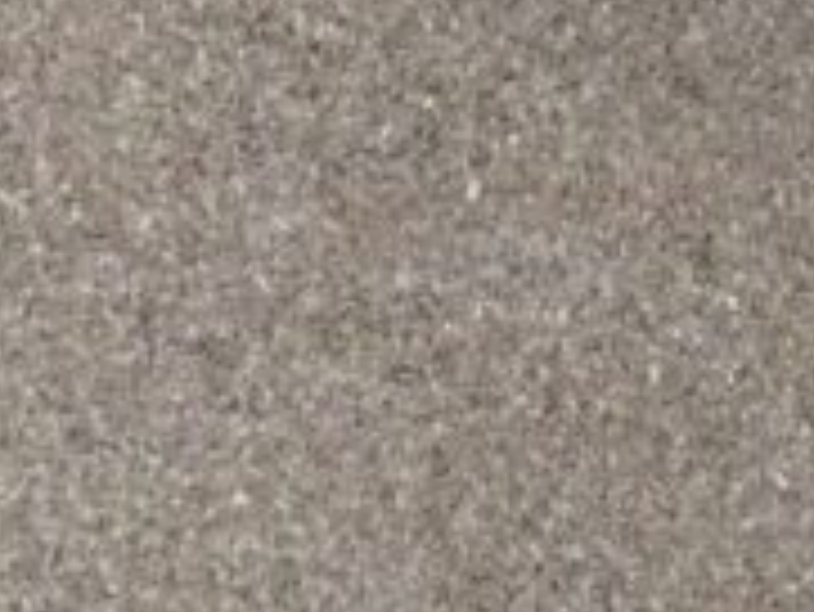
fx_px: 4118
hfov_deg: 10.9
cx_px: 1138
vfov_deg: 8.2
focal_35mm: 175
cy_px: -536
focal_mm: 3.3
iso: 50
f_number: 2.4
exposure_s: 1/30
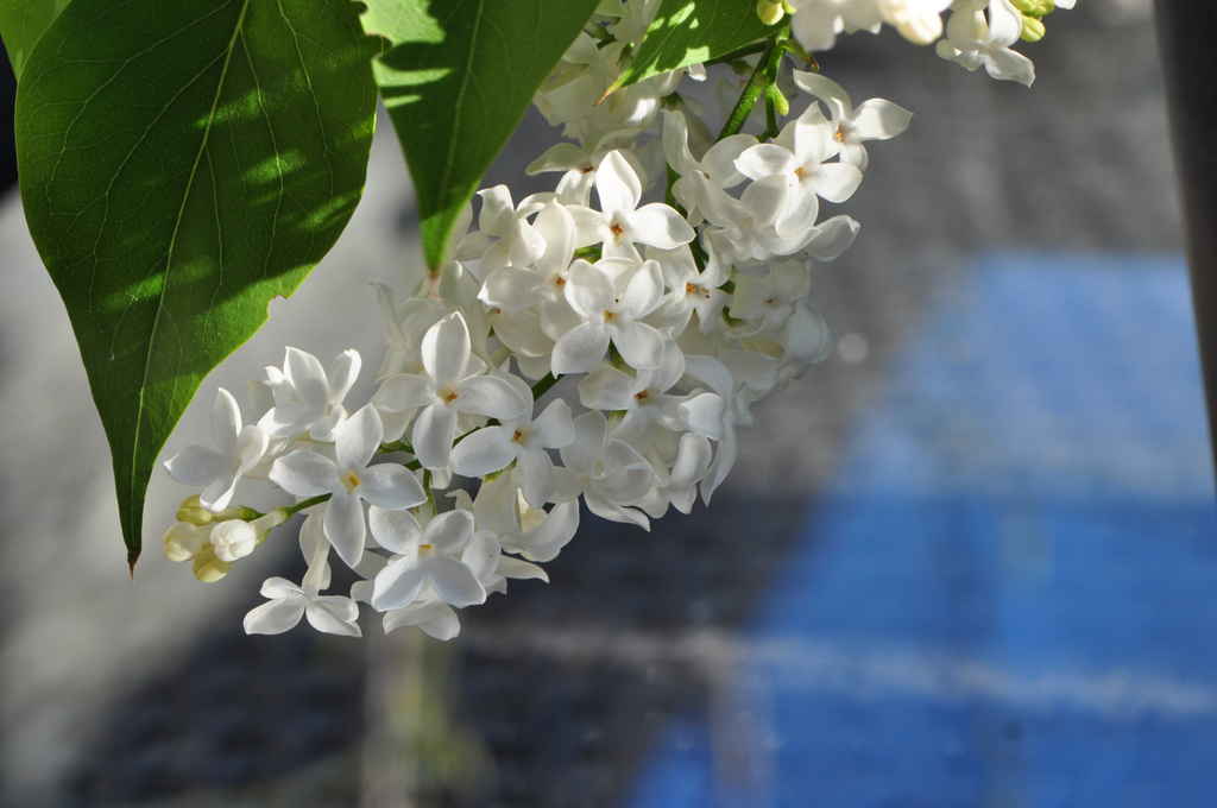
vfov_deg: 8.7
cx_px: 608
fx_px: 5318
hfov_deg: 13.1
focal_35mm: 158
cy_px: 404
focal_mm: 105
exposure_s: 1/60
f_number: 16
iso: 200
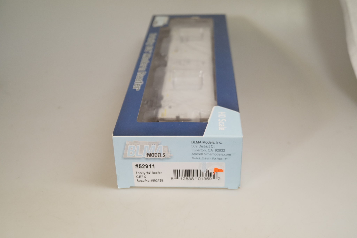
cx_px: 178
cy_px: 119
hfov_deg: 46.4
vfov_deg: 31.9
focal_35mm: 42
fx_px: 416
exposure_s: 1/160
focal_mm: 28
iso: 800
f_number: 4.5
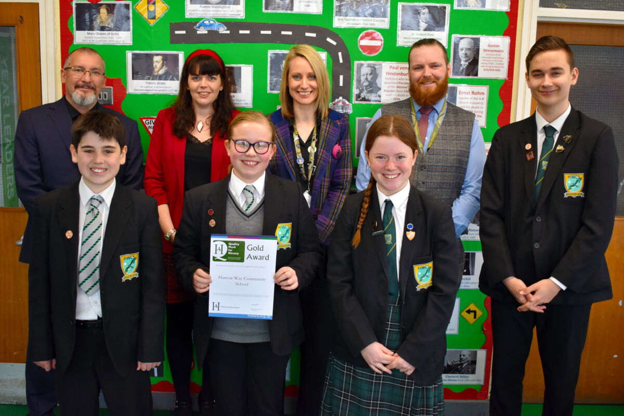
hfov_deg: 49.6
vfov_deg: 34.2
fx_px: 676
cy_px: 208
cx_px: 312
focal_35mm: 39
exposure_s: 1/125
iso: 800
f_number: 4
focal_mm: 26
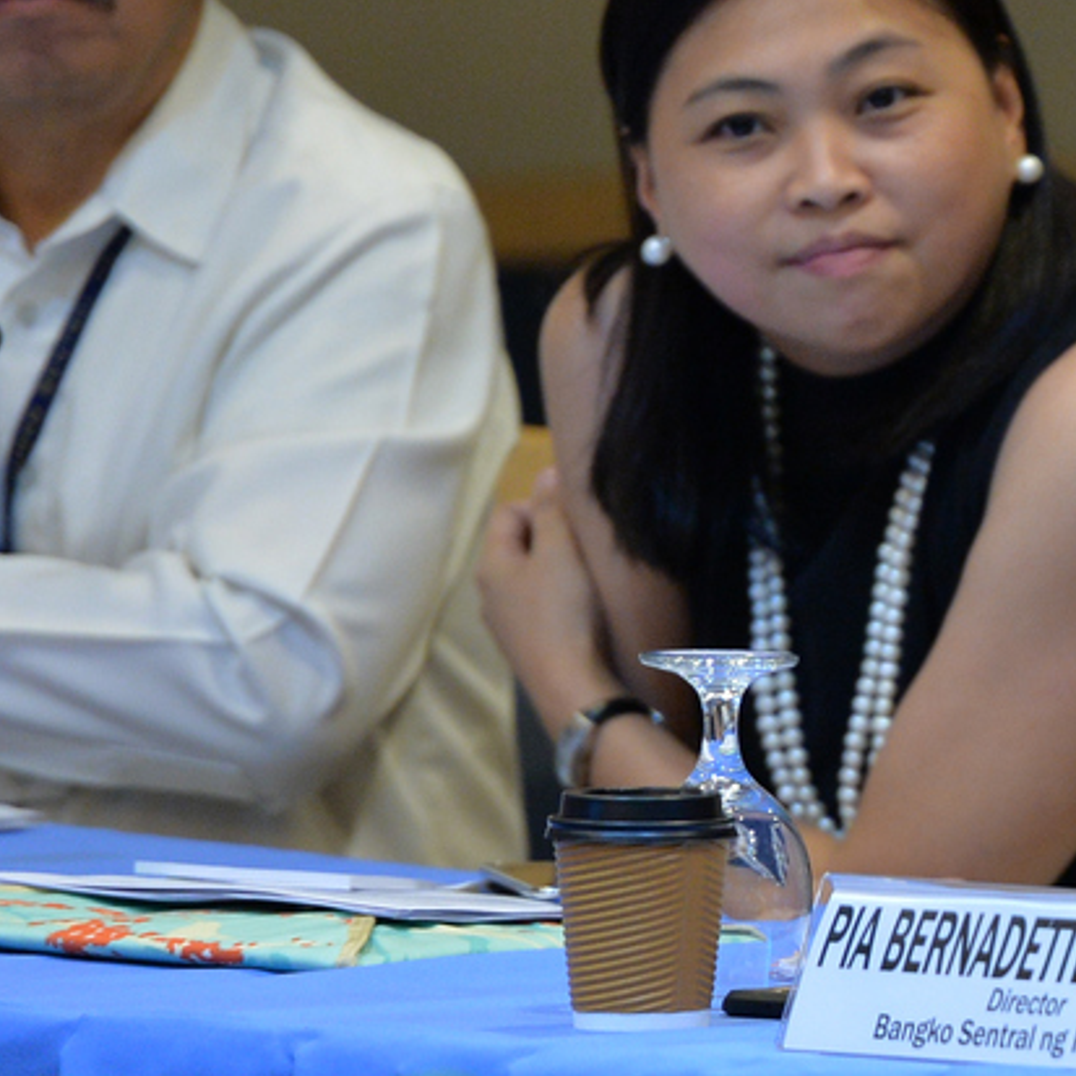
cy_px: 681
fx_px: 23140
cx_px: 2035
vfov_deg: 2.7
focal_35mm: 658
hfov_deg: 2.7
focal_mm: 200
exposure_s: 1/80
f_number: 2.8
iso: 1600
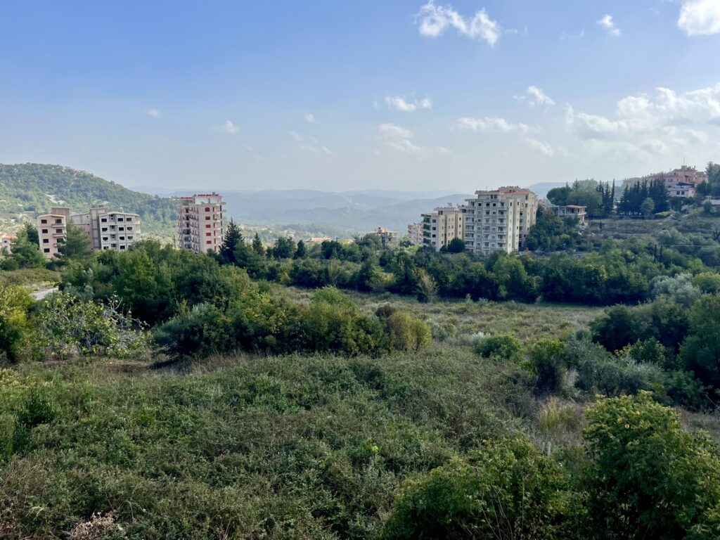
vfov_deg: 53.1
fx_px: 541
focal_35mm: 26
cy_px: 270
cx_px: 360
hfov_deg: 67.3
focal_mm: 5.1
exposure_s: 1/3413
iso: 50
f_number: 1.6
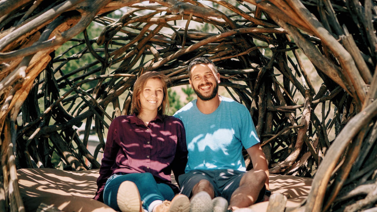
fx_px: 550
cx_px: 189
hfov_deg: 37.8
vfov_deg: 21.8
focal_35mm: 55
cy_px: 112
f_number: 2
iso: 400
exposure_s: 1/1600
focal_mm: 35
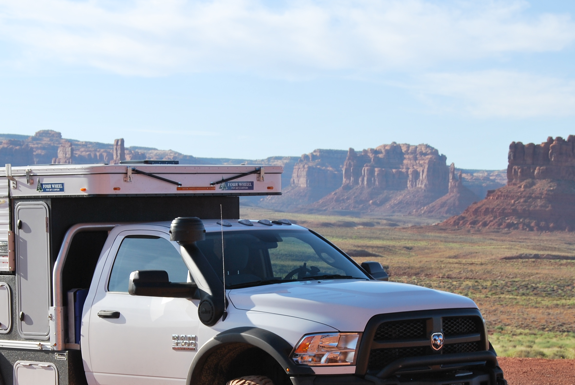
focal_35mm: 125
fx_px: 1999
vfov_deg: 11.0
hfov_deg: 16.4
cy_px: 271
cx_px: 276
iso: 100
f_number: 7.1
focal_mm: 48
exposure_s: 1/200
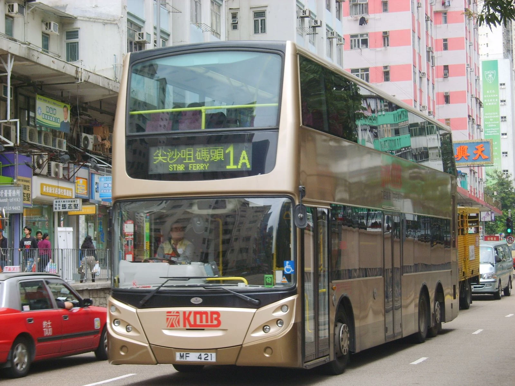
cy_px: 193
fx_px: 1220
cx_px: 258
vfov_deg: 18.0
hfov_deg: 23.8
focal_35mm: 82
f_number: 4.5
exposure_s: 1/180
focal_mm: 17
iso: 50
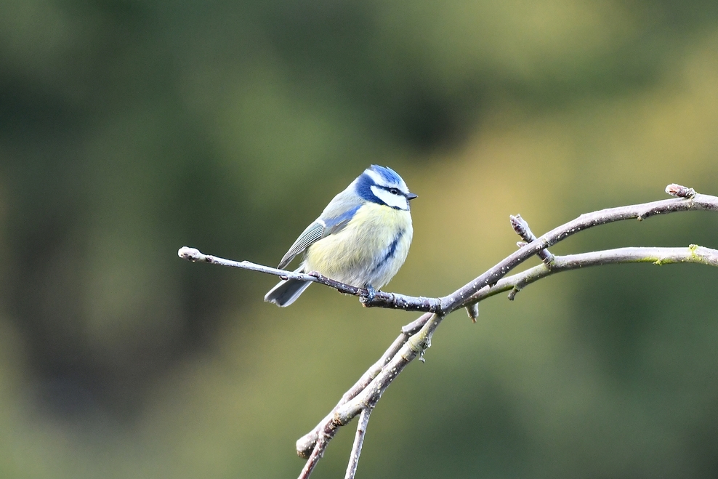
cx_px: 359
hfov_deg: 2.7
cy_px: 240
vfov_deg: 1.8
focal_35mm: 750
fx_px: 14959
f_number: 5.6
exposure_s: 1/100
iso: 800
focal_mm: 500
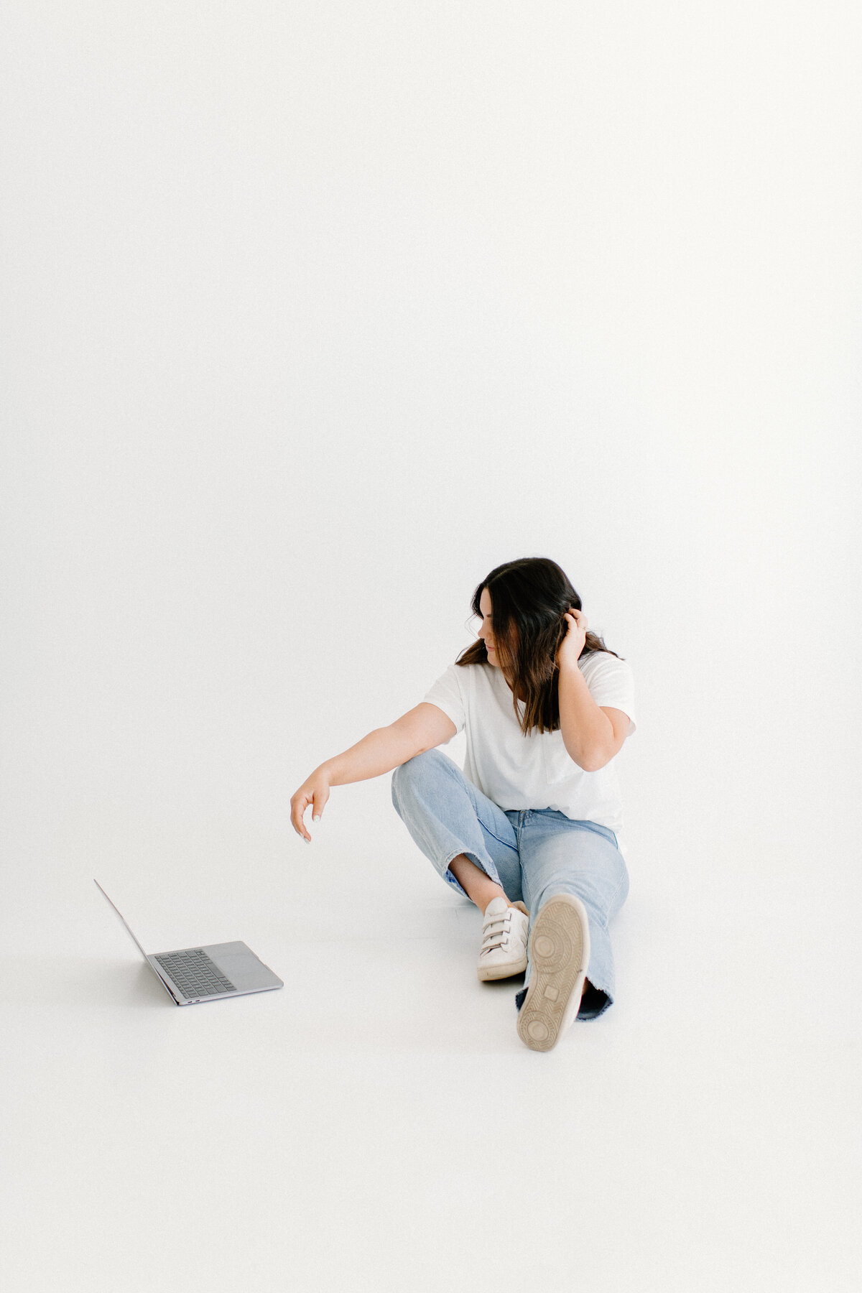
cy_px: 646
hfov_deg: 37.9
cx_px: 431
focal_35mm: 35
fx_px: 1257
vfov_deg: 54.4
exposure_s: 1/250
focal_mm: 35
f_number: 2
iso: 160
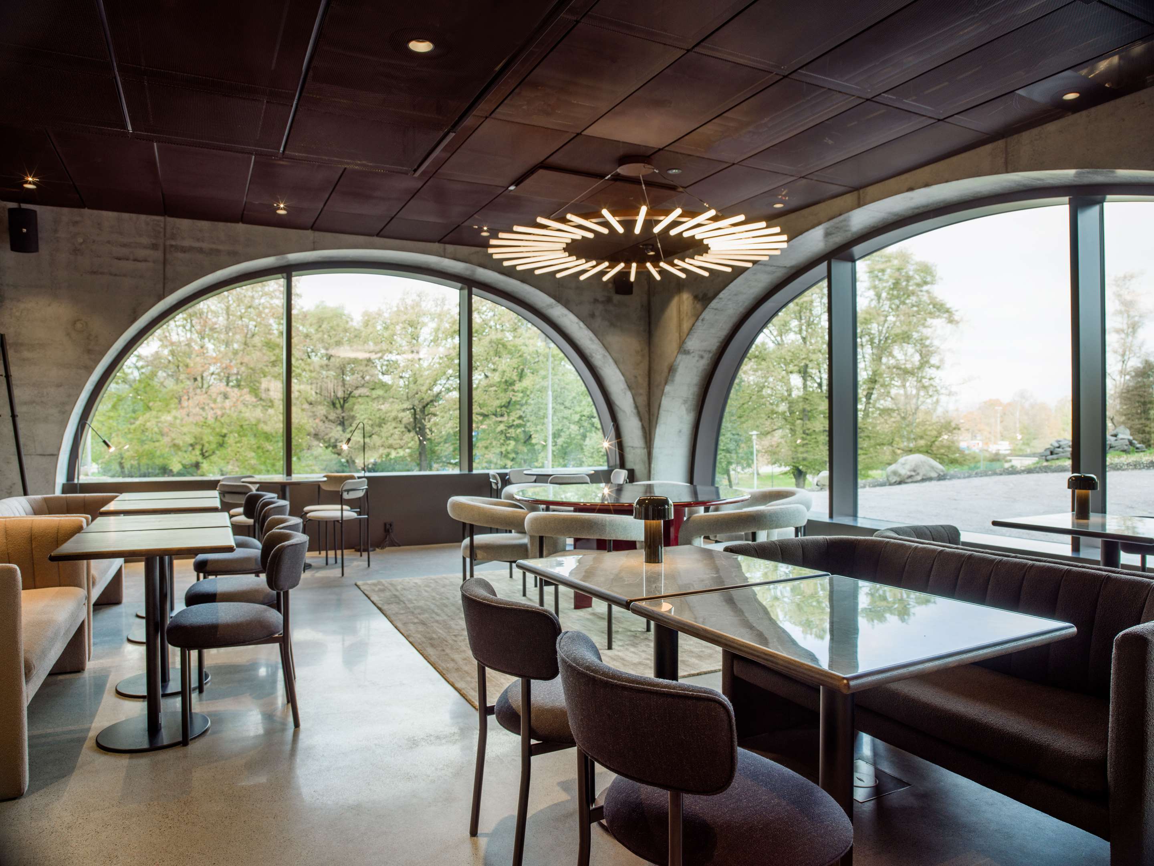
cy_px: 433
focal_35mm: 25
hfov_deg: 69.4
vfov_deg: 54.9
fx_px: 833
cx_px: 577
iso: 200
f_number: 8
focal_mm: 35
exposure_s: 1/8
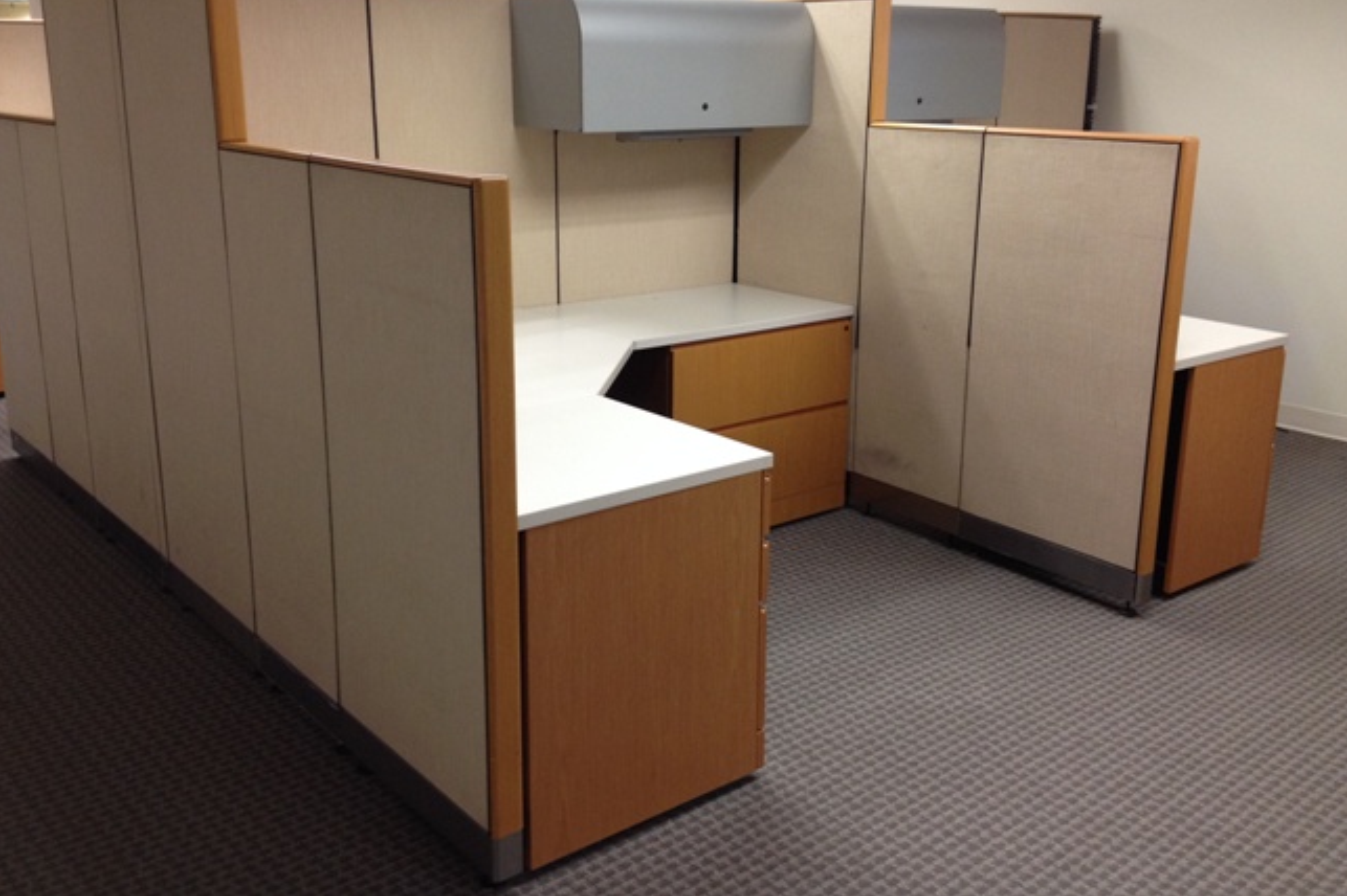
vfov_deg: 35.9
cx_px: 680
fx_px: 1384
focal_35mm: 37
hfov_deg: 51.9
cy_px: 398
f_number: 2.4
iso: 125
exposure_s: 1/20
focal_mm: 4.28
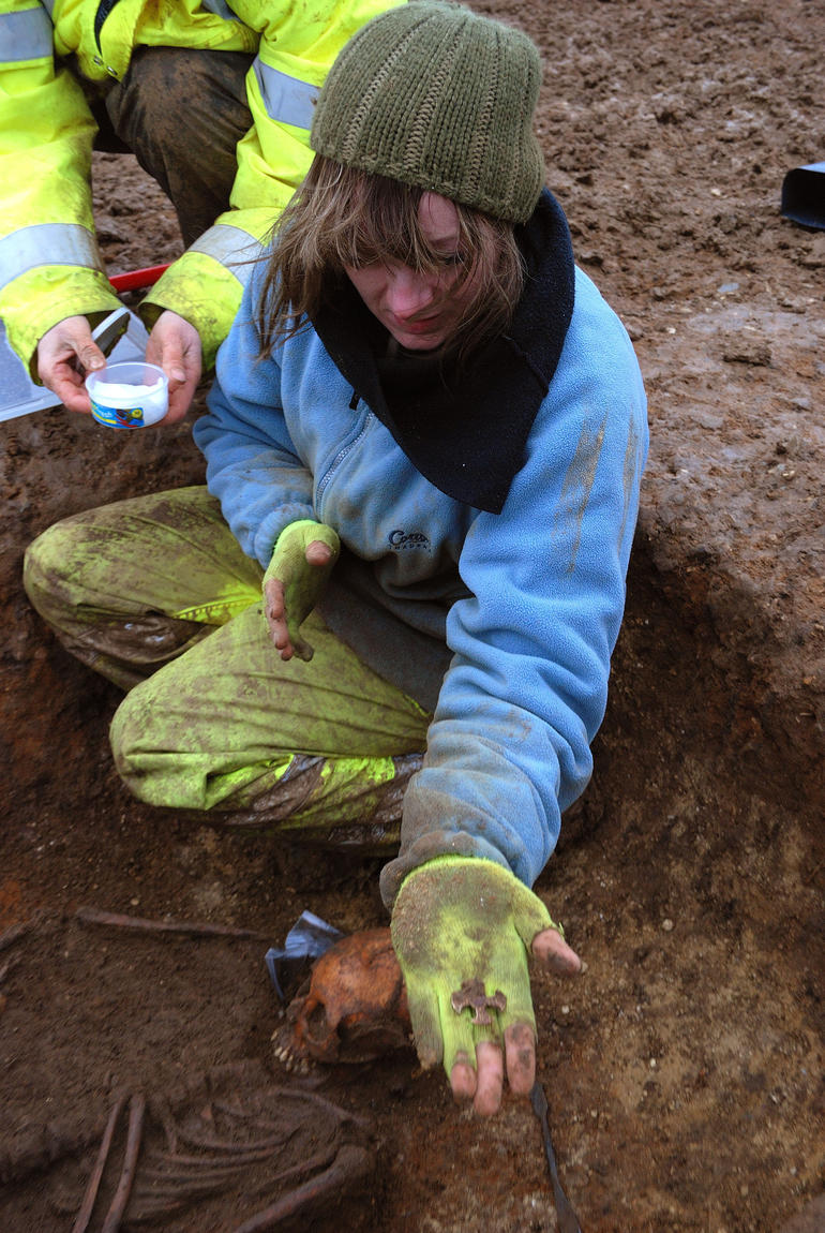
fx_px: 1337
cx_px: 412
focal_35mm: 39
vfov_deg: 49.5
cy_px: 616
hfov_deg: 34.3
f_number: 5.6
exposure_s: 1/50
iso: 320
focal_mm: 26
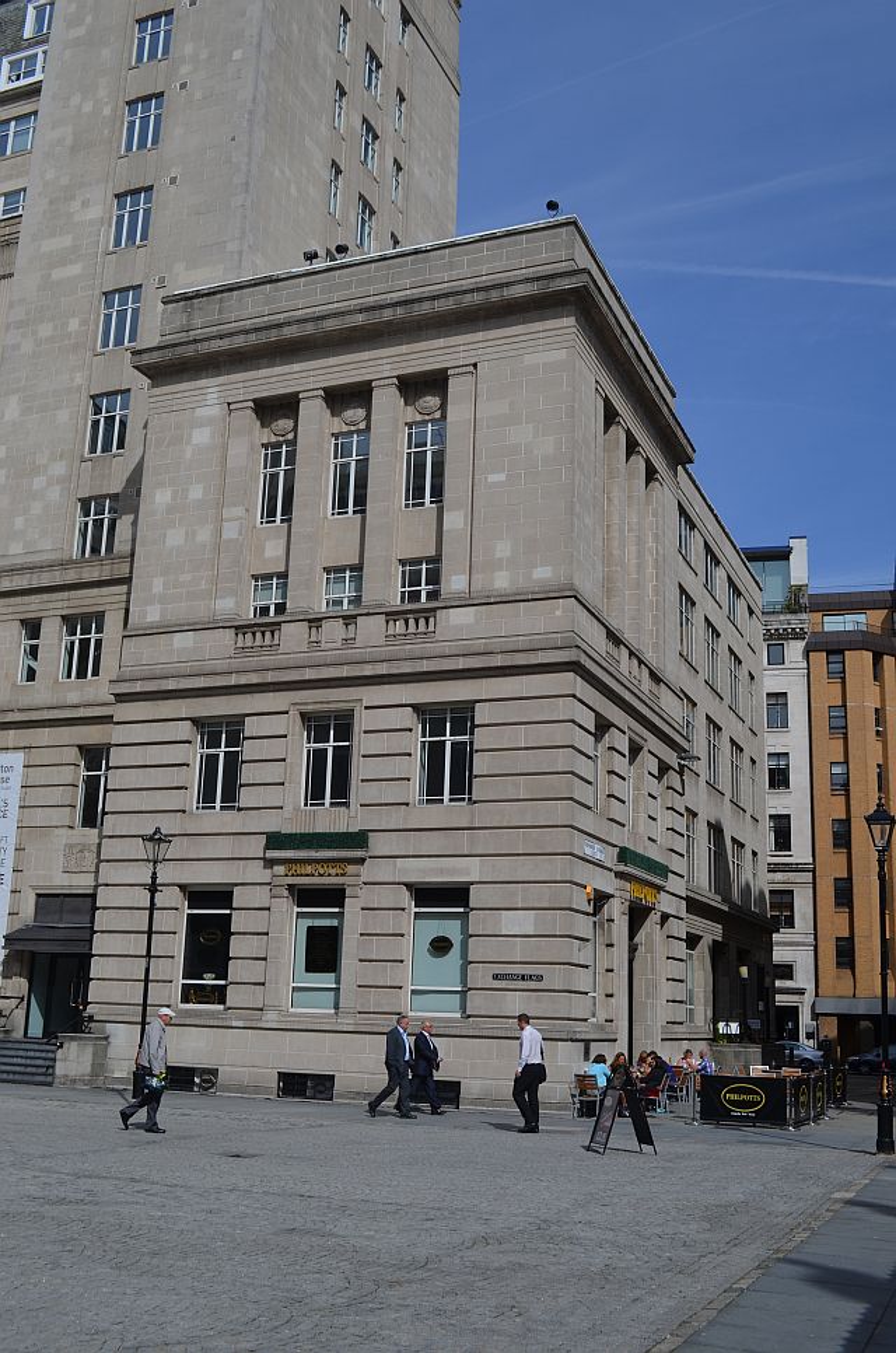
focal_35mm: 36
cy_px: 676
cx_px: 448
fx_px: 1350
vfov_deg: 53.2
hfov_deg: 36.7
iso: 180
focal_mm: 24
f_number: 8
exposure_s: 1/250
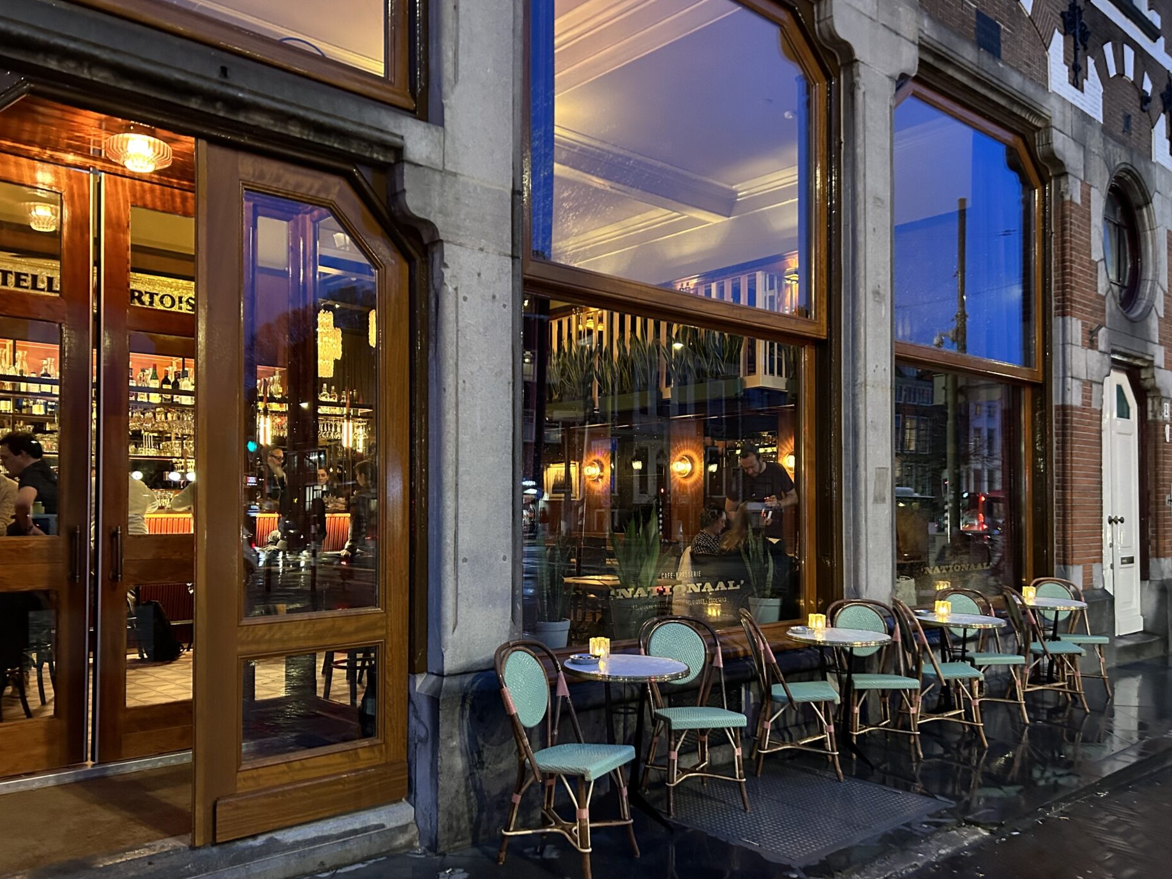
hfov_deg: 61.6
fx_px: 982
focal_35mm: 29
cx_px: 568
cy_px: 485
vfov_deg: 48.2
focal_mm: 5.7
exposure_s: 1/30
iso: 640
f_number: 1.5
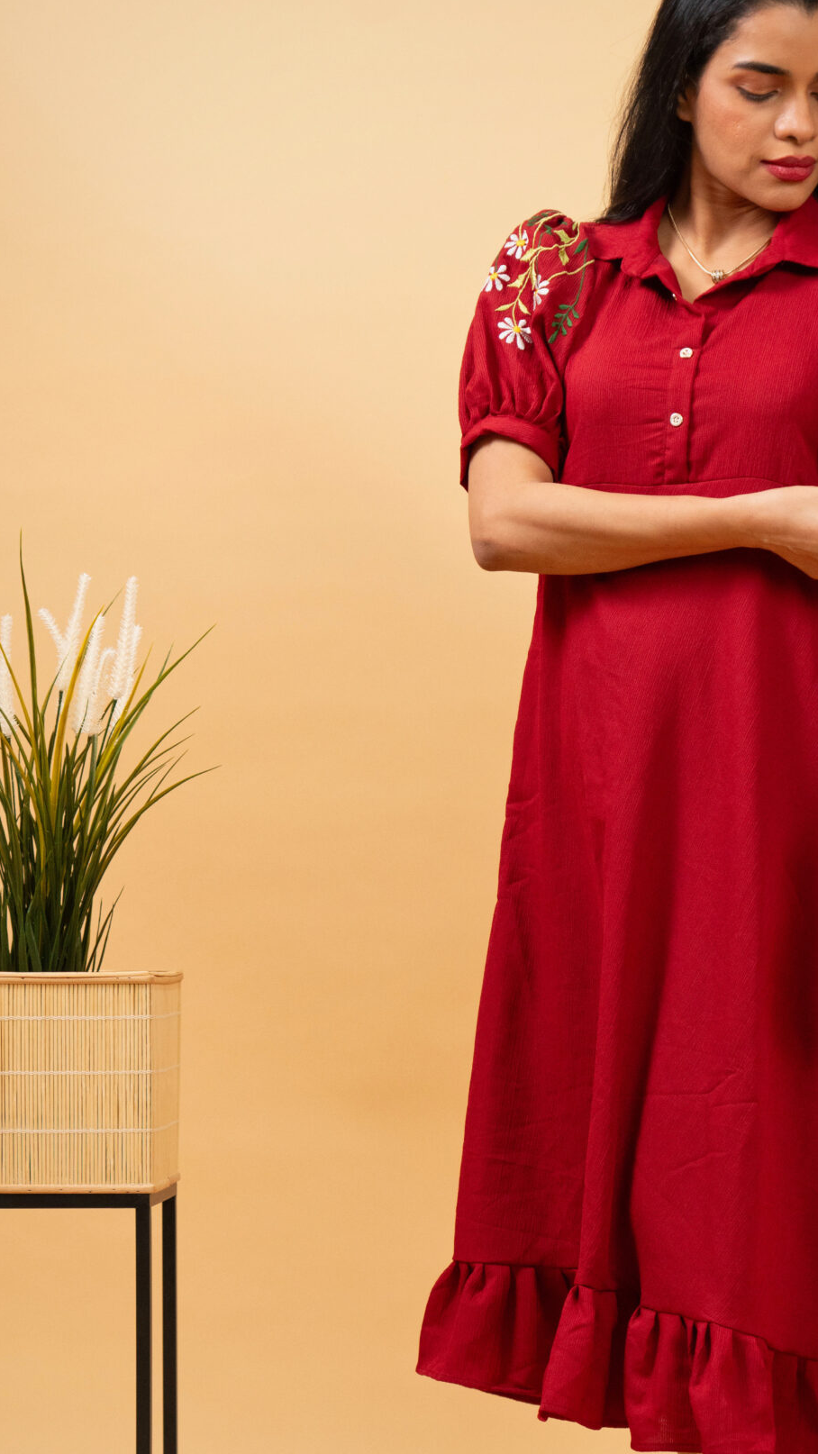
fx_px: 4550
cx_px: 522
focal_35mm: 118
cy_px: 870
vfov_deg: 18.1
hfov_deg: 10.3
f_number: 4
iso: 1250
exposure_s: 1/250
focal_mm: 71
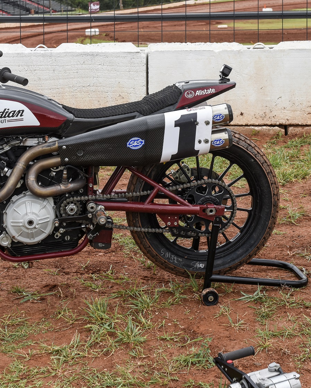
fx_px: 955
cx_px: 157
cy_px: 105
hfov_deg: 18.5
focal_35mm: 83
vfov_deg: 22.8
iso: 320
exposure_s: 1/400
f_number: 6.3
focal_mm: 38
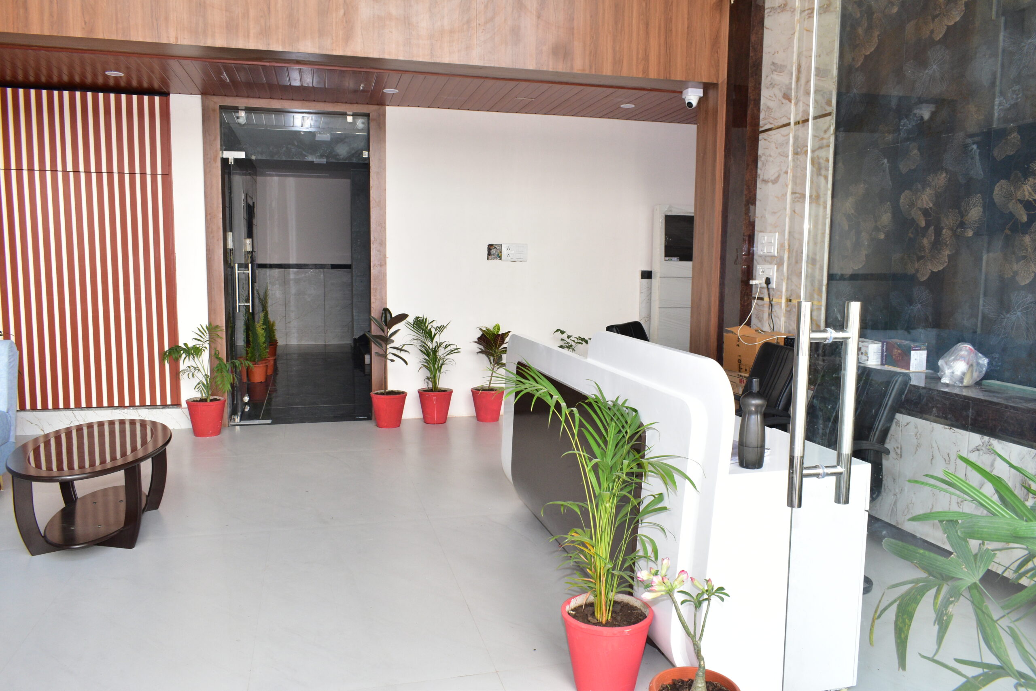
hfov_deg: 67.4
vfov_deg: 47.9
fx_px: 777
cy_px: 346
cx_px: 518
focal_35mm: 27
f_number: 7.1
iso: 800
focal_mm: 18
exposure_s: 1/125
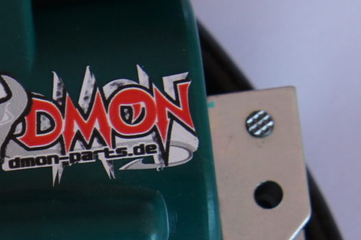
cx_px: -192
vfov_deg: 6.2
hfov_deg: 9.1
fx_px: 2195
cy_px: 311
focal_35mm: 219
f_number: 5.6
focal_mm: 30
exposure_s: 1/80
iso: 200
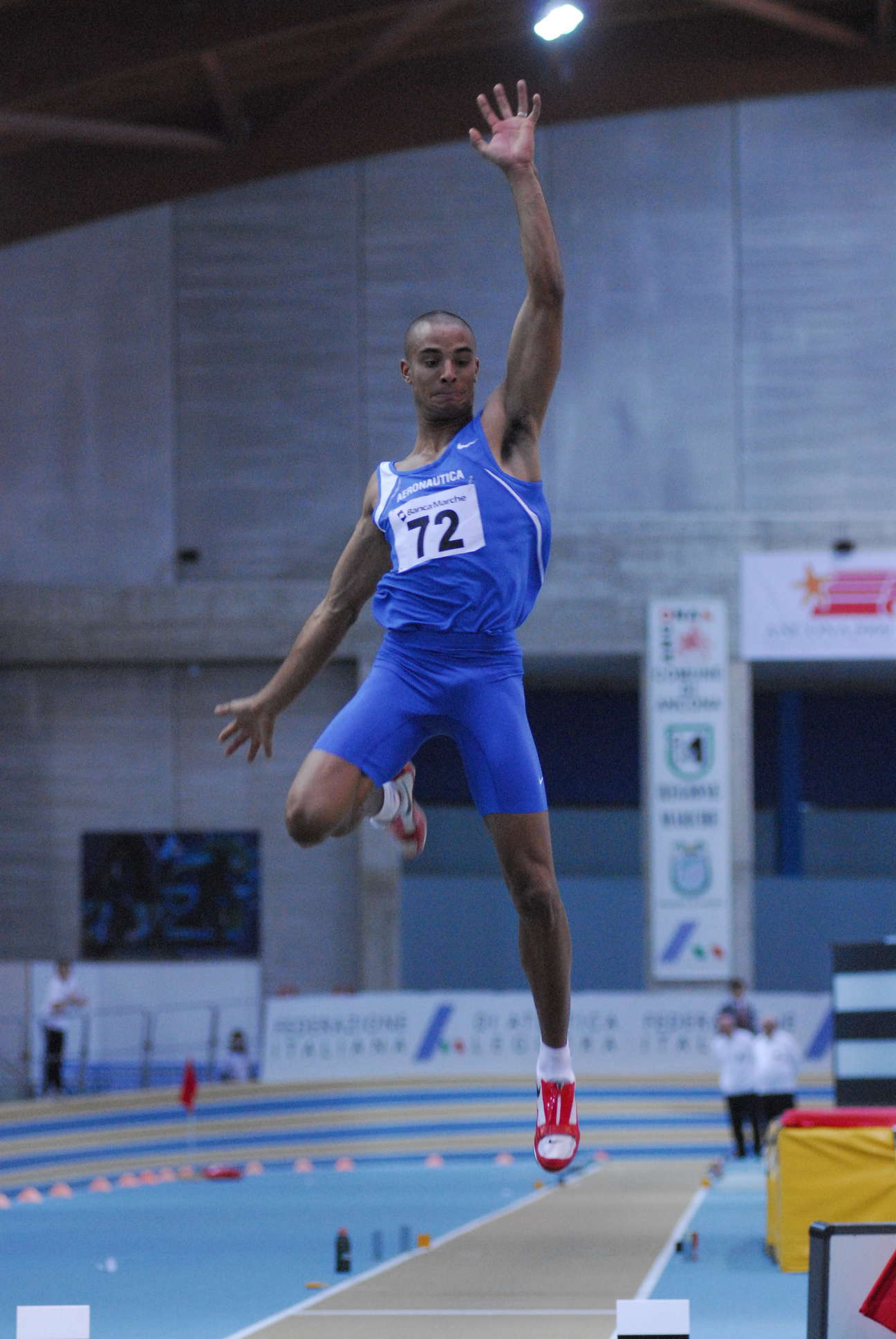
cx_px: 448
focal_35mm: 168
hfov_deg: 8.2
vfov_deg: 12.2
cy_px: 670
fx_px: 6254
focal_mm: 112
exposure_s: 1/320
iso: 1600
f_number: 3.2
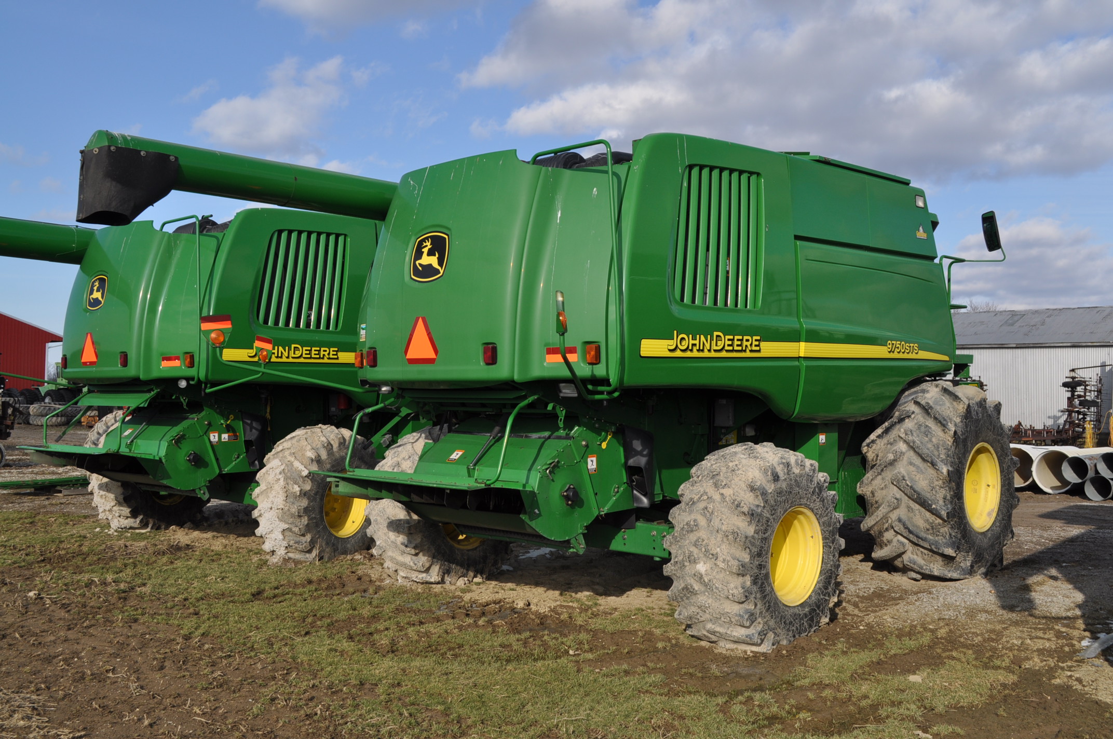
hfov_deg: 53.2
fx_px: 1112
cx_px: 556
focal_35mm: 36
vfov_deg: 36.8
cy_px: 370
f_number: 9
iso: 200
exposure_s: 1/320
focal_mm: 24
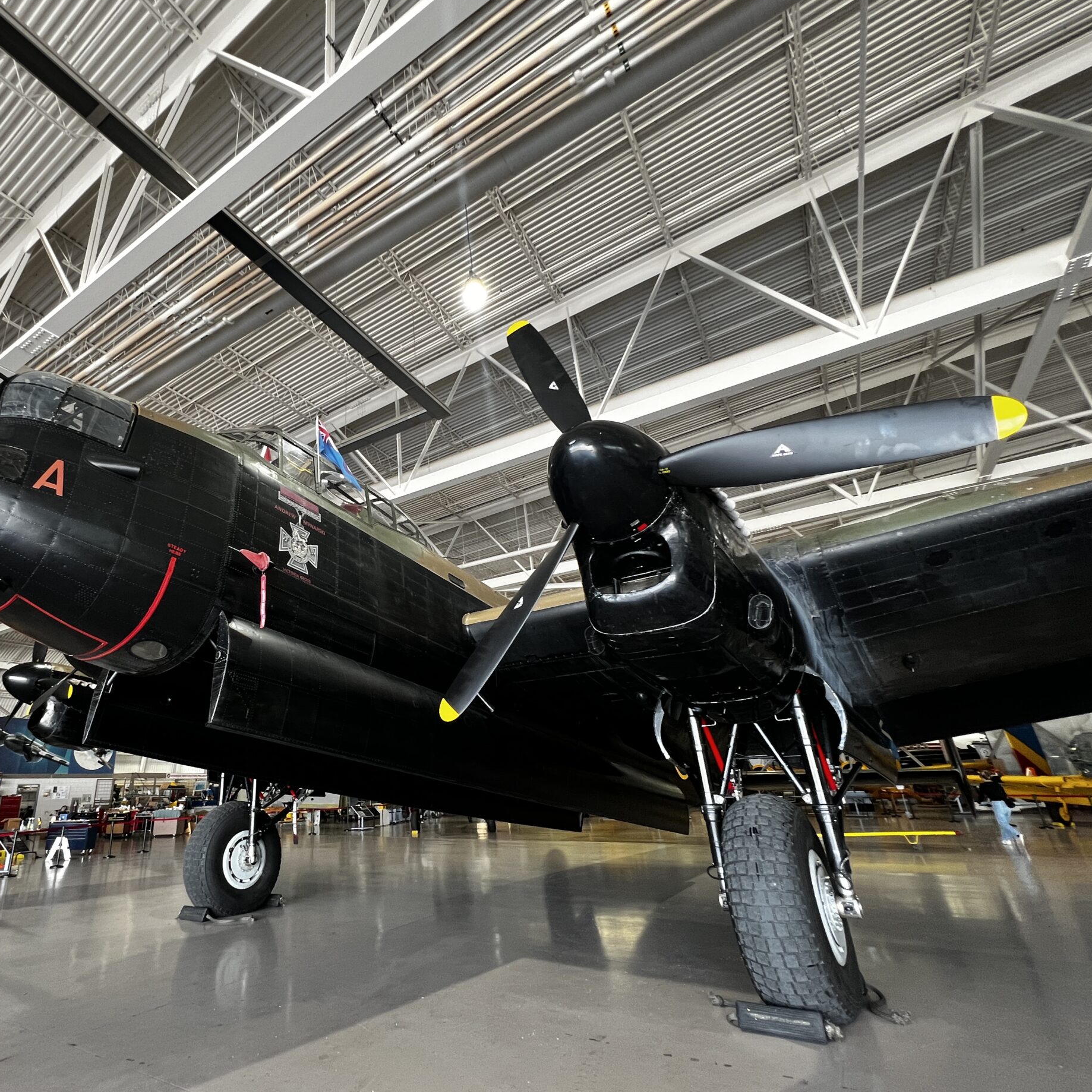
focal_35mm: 16
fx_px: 571
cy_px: 543
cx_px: 395
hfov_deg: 85.3
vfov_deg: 87.4
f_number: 1.8
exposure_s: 1/99
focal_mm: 1.57
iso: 125
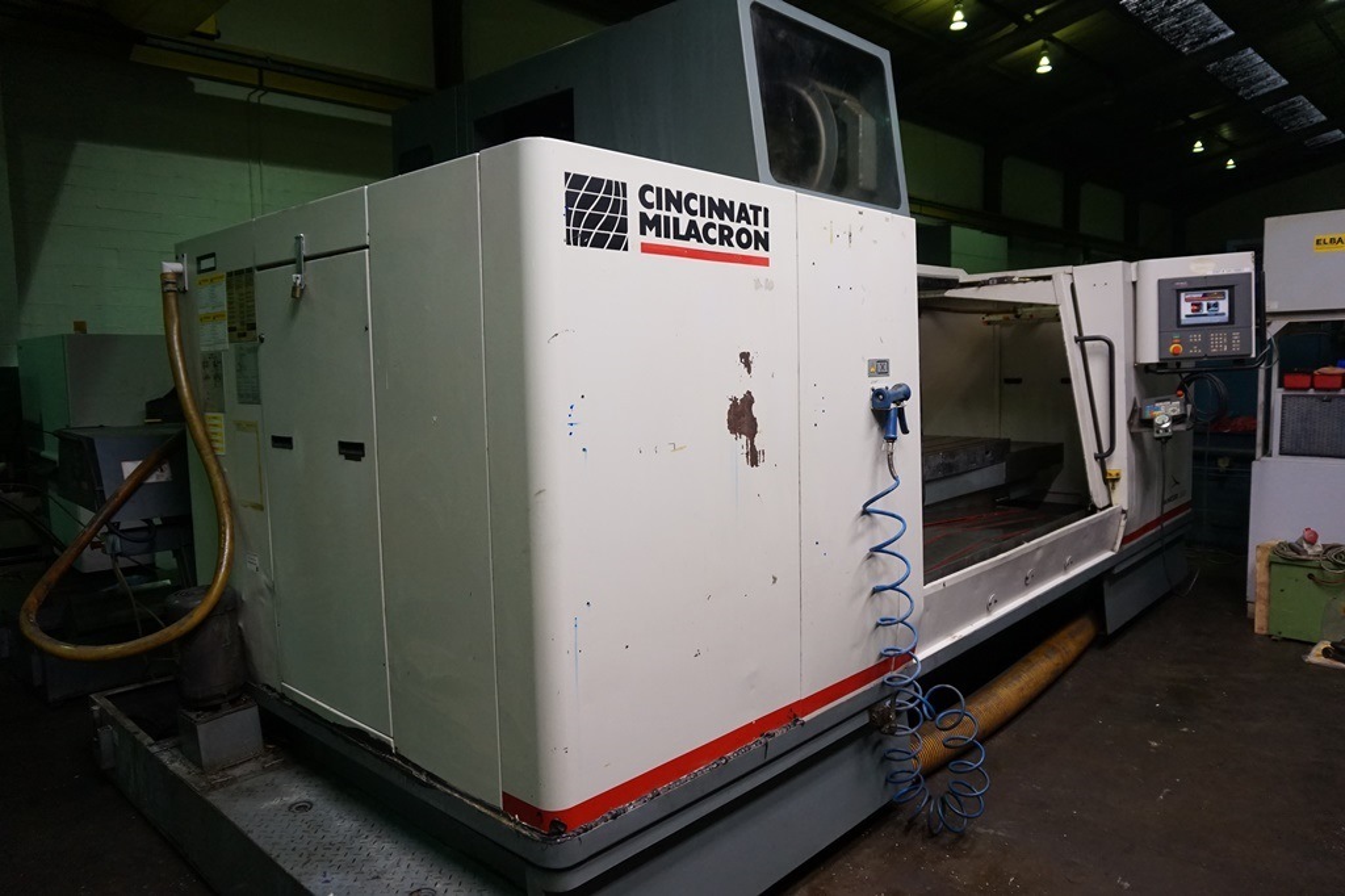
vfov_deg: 53.1
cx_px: 672
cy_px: 448
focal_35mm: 24
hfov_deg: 73.8
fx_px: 896
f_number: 4
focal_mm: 16
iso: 1250
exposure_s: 1/160
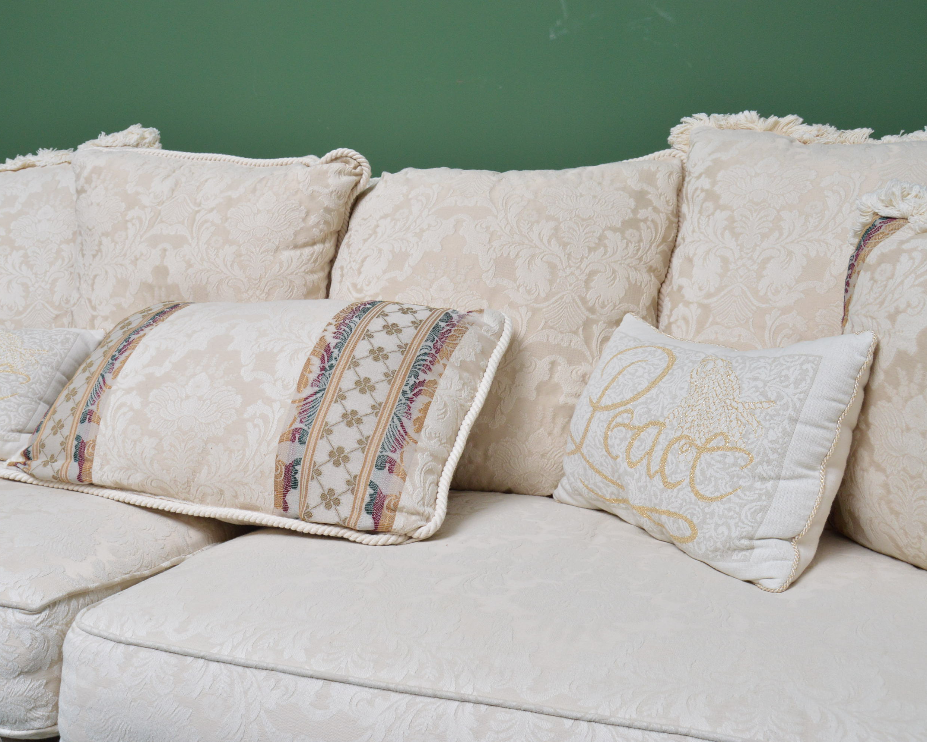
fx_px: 933
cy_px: 372
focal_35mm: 34
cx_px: 377
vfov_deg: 43.4
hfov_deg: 52.5
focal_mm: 20
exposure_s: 1/100
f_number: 8
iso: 800
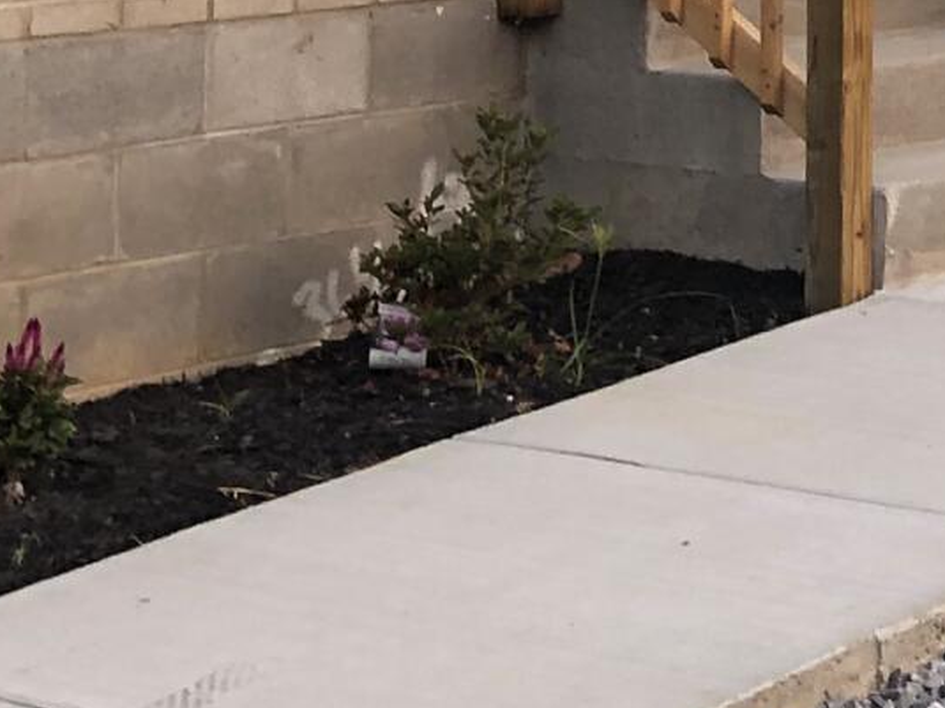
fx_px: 3657
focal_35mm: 134
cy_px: -572
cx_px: 1365
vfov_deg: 10.4
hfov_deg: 13.9
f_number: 1.8
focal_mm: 3.99
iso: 32
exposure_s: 1/120
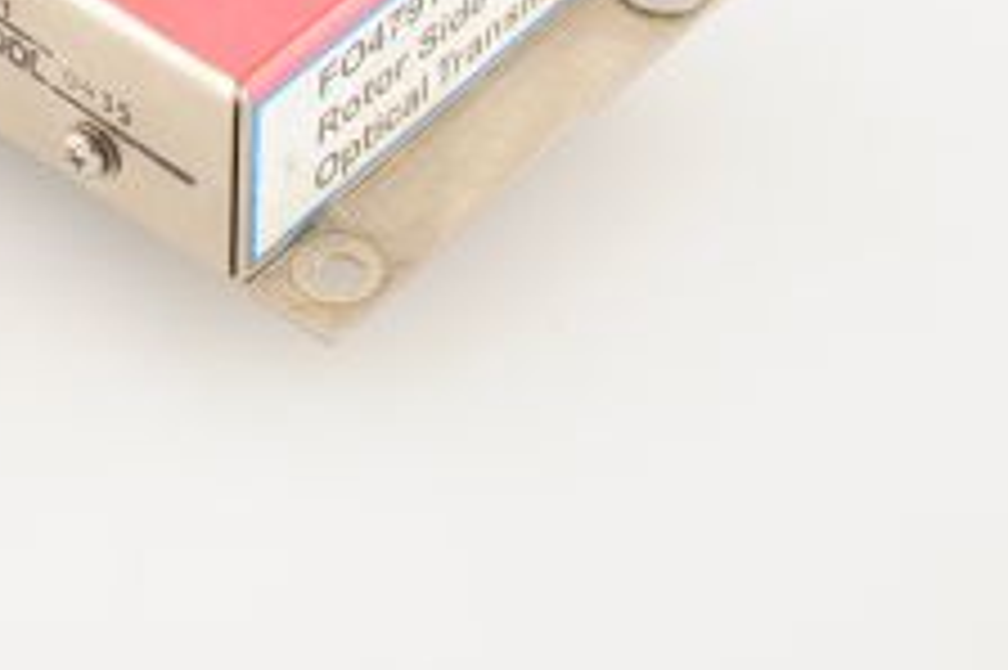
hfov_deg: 15.0
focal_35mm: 134
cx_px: -18
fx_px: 3749
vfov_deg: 10.0
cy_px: -209
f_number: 11
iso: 1600
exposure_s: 1/125
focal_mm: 50
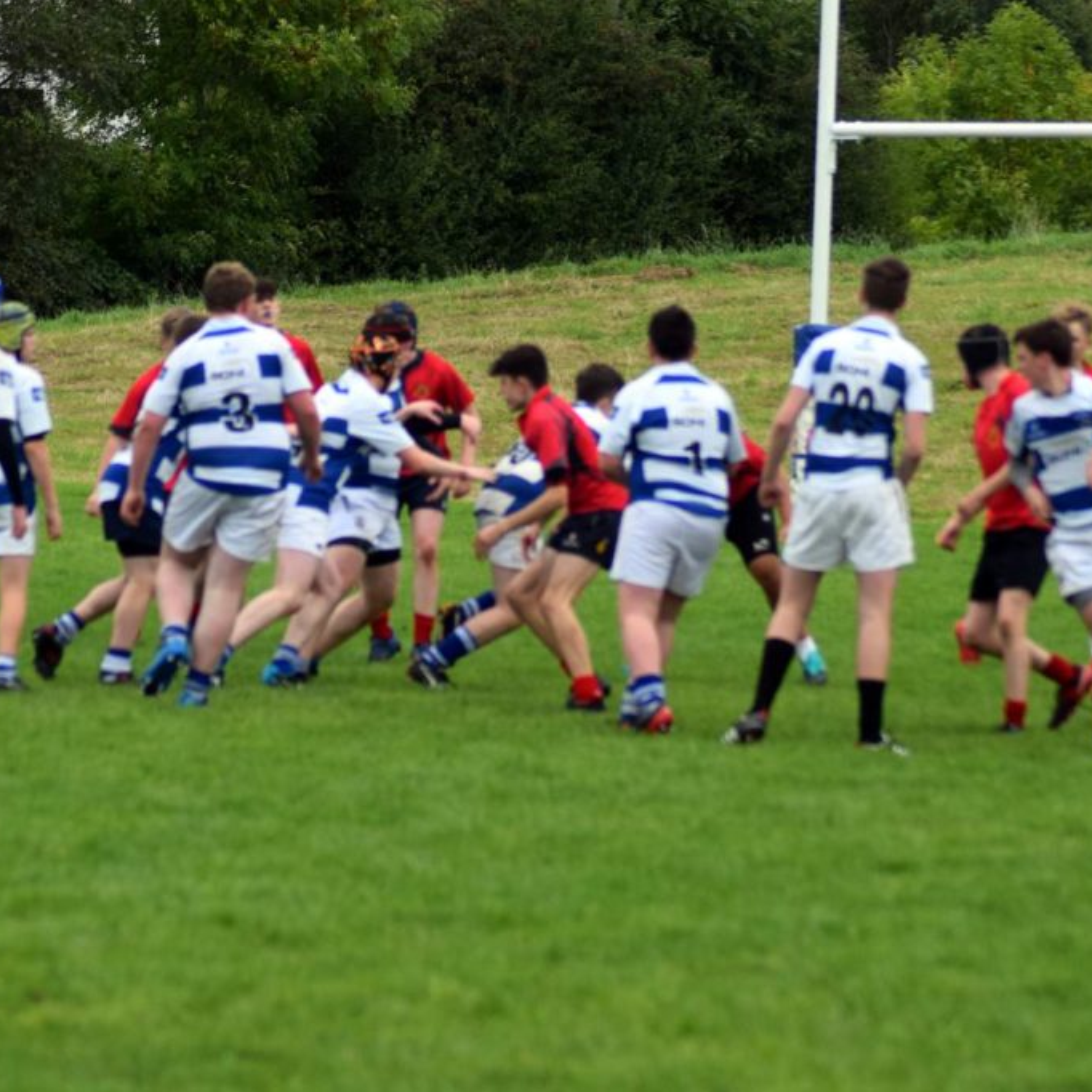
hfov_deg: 7.0
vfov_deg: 7.0
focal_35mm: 249
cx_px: 546
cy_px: 547
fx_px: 8887
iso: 400
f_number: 5
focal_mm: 130
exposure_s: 1/1250
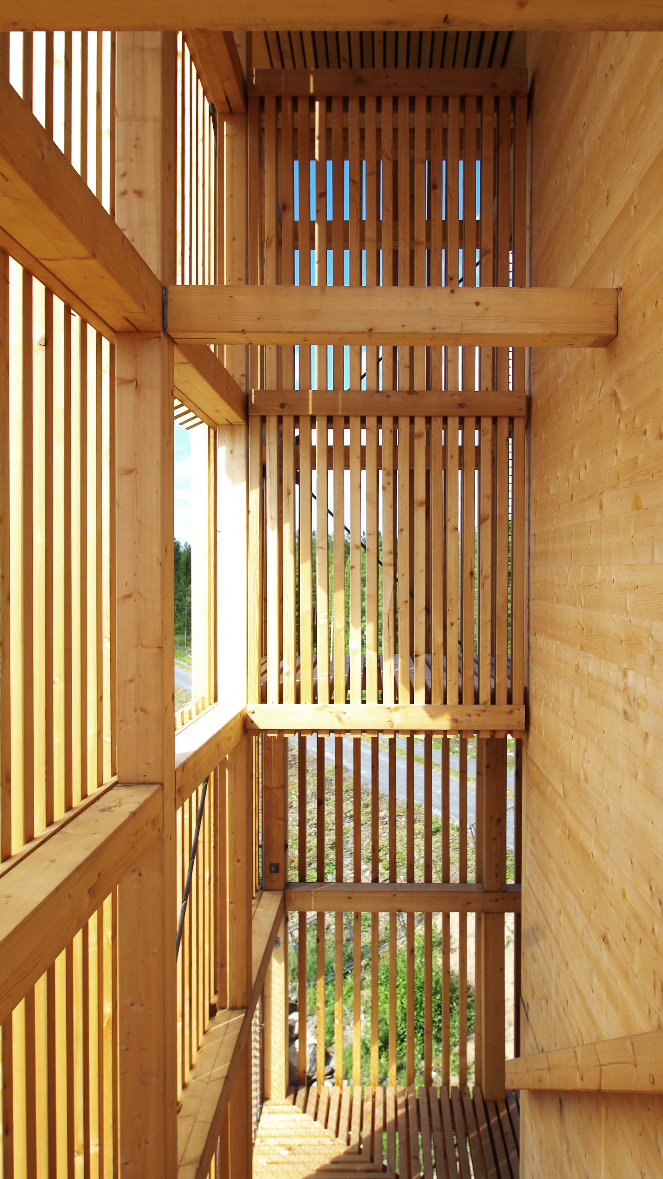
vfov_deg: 76.3
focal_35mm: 24
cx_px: 393
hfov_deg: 47.4
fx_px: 750
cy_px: 578
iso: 100
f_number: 6.3
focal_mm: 15
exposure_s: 1/250
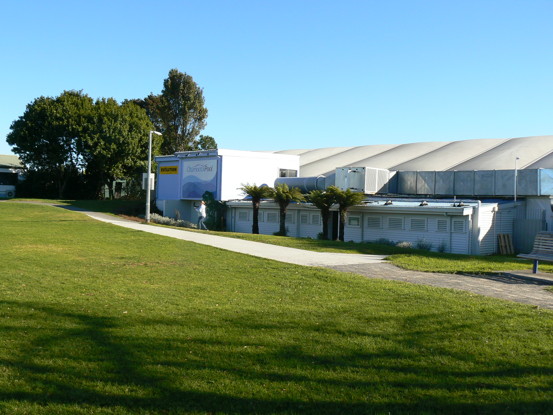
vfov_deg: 39.7
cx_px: 276
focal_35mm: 36
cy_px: 208
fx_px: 575
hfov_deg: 51.4
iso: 80
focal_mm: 6
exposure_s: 1/320
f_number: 5.6
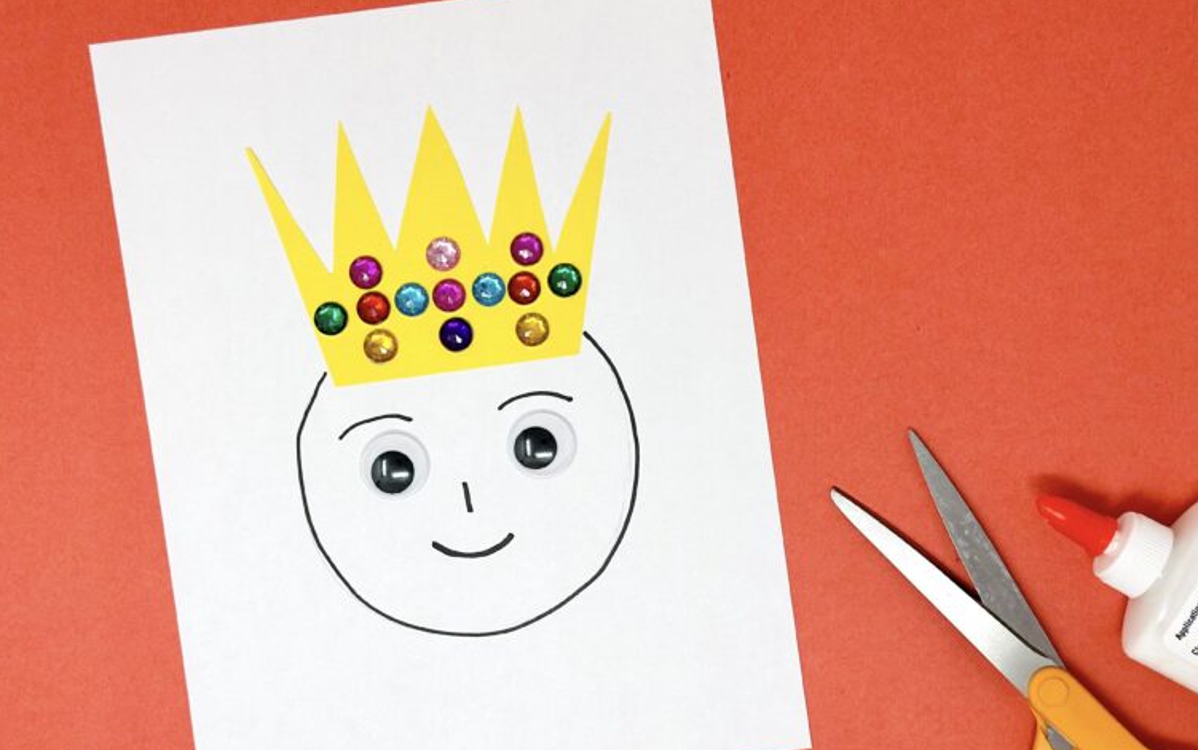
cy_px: 401
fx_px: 1698
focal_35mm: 52
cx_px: 608
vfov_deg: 24.9
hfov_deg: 38.9
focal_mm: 6.86
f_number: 1.78
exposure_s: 1/634
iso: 80
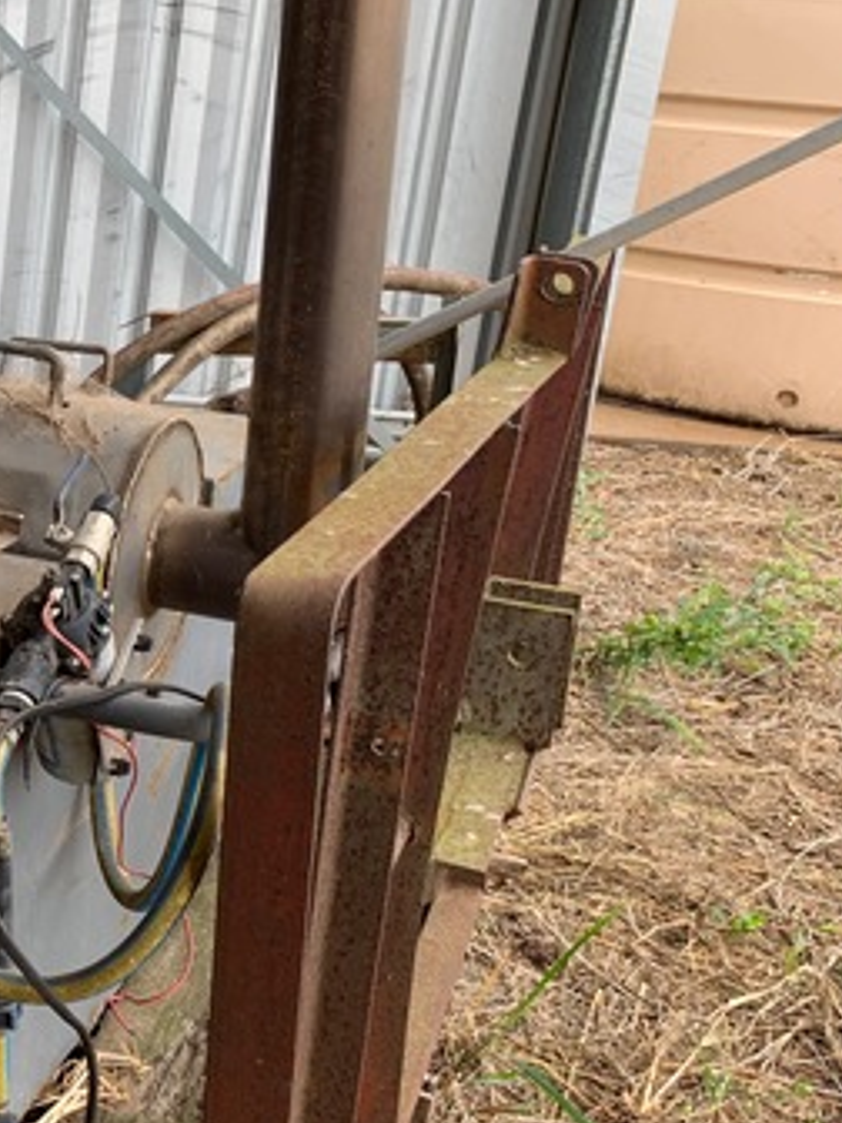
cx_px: -197
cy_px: 603
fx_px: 1654
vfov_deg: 37.5
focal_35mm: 51
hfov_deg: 25.3
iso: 25
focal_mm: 4.25
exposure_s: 1/267
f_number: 1.8
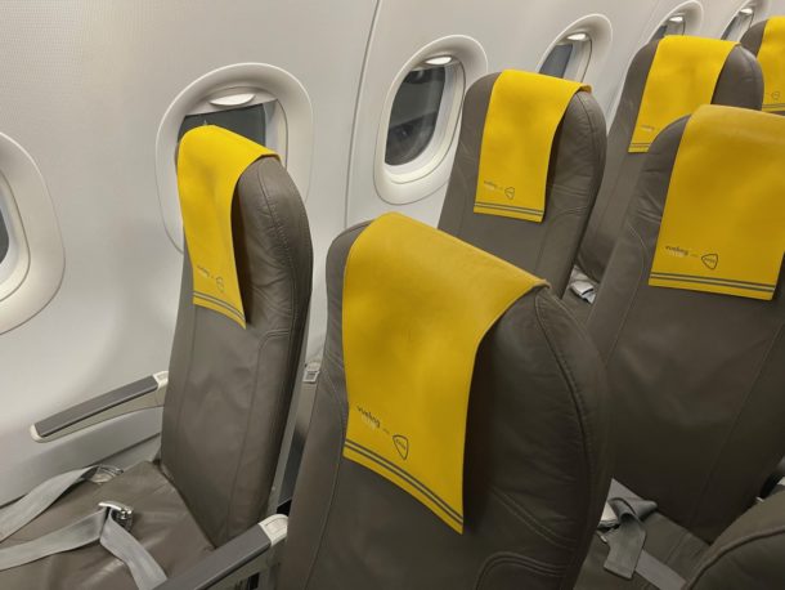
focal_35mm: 26
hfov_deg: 67.3
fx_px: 590
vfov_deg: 53.1
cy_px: 295
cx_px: 392
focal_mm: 5.1
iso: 250
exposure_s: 1/52
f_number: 1.6
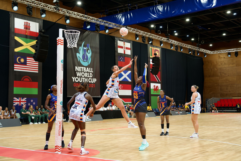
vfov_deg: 29.2
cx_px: 120
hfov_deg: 42.7
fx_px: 308
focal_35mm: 46
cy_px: 80
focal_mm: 46
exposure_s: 1/160
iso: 1000
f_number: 4
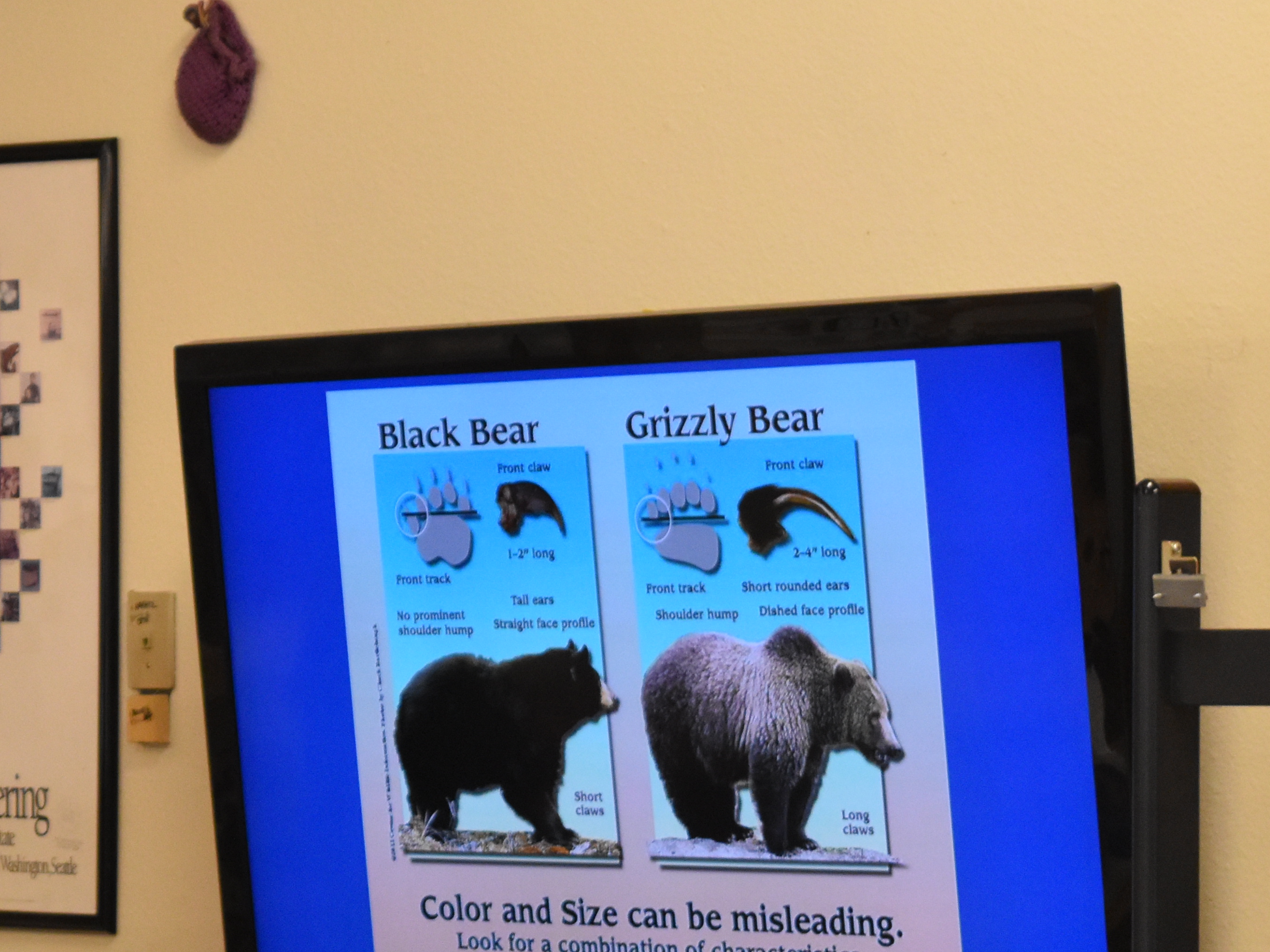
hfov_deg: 11.2
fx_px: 6422
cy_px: 742
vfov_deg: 8.5
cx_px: -10
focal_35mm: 175
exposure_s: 1/60
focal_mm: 55
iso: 2200
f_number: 5.6
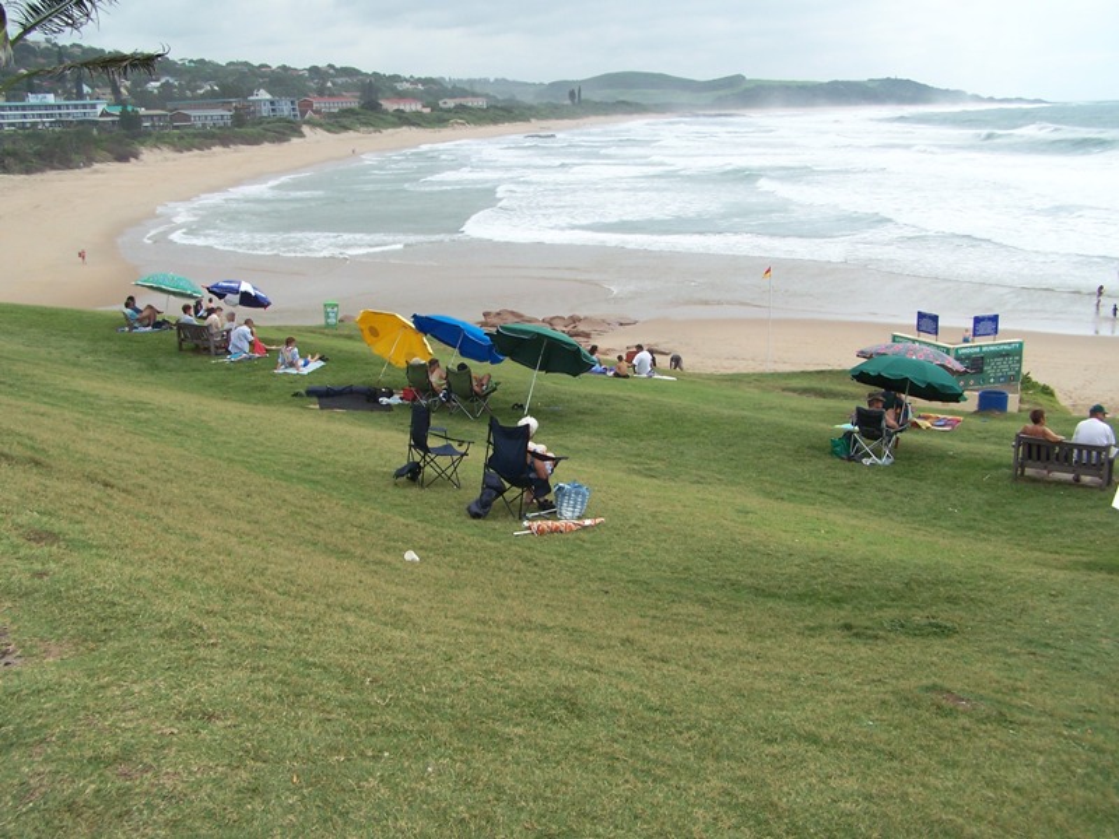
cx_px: 560
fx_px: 1228
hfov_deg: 49.0
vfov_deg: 37.7
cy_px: 420
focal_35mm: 38
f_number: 4
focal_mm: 6.3
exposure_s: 1/750
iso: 80
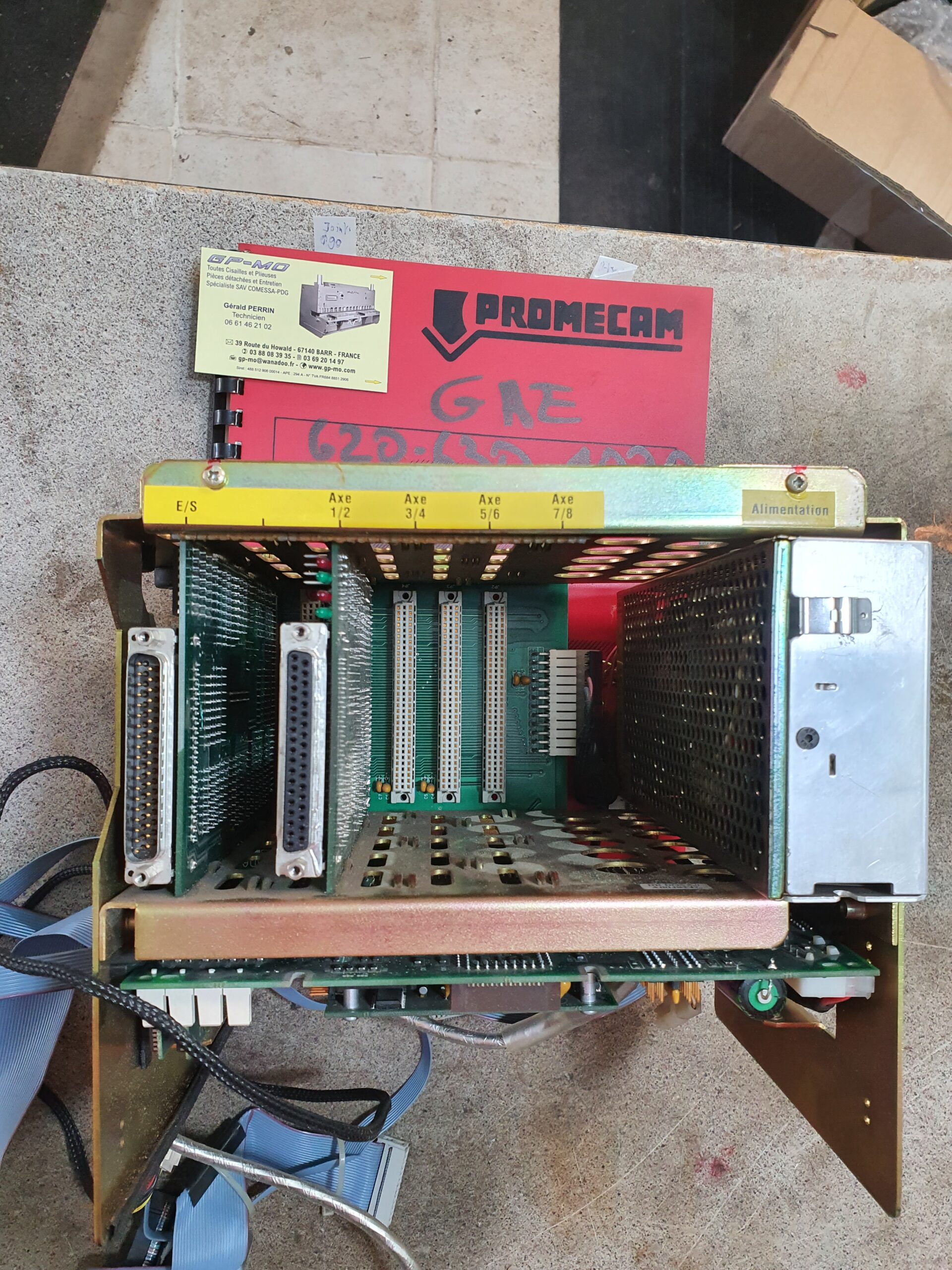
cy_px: 635
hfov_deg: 53.1
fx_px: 953
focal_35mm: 26
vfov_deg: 67.3
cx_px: 476
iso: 250
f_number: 2.4
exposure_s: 1/100
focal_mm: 4.32
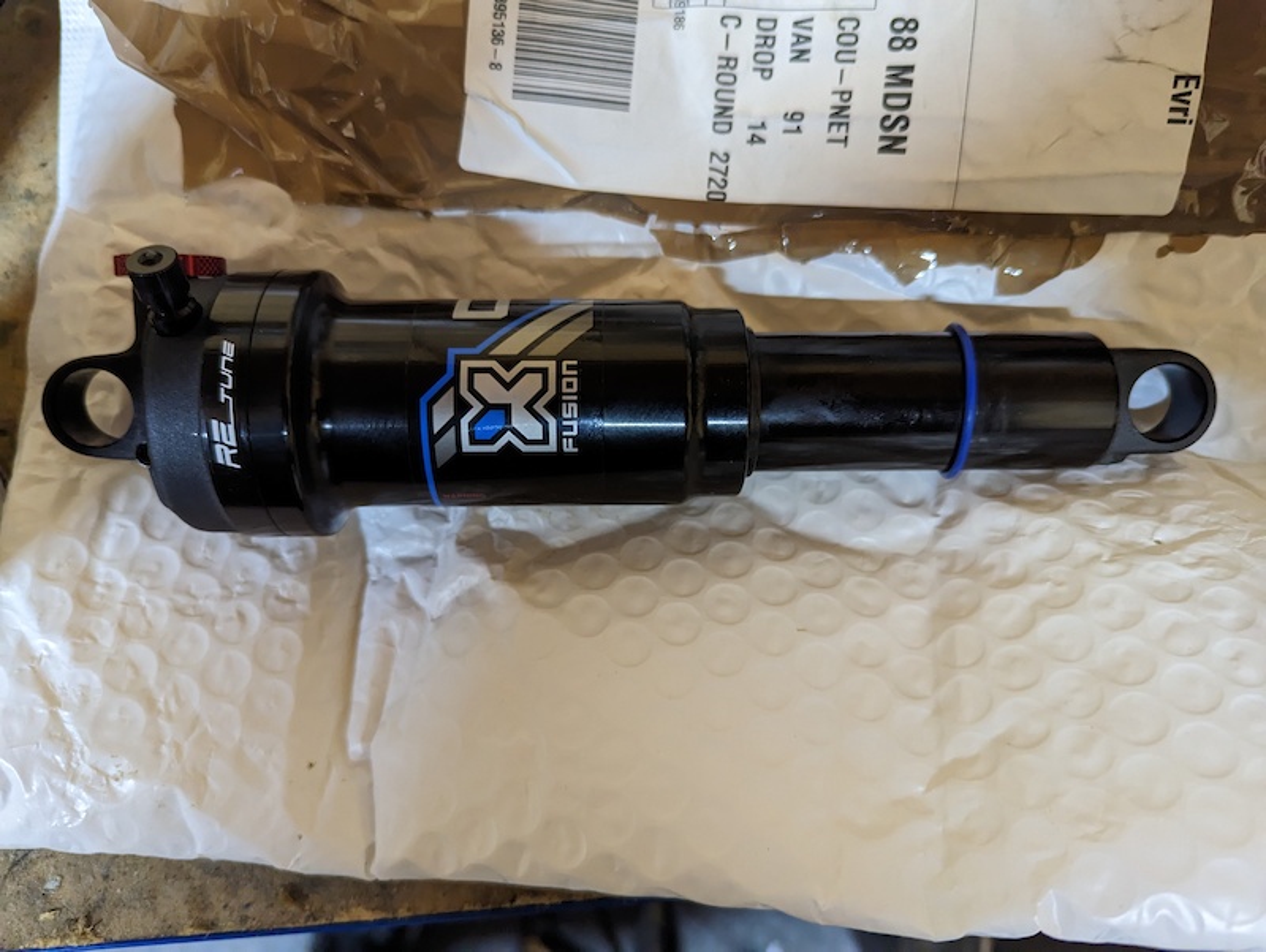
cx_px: 633
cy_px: 476
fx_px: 879
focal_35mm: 24
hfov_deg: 71.5
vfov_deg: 56.9
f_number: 1.85
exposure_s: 1/77.8
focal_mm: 6.81
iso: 1515
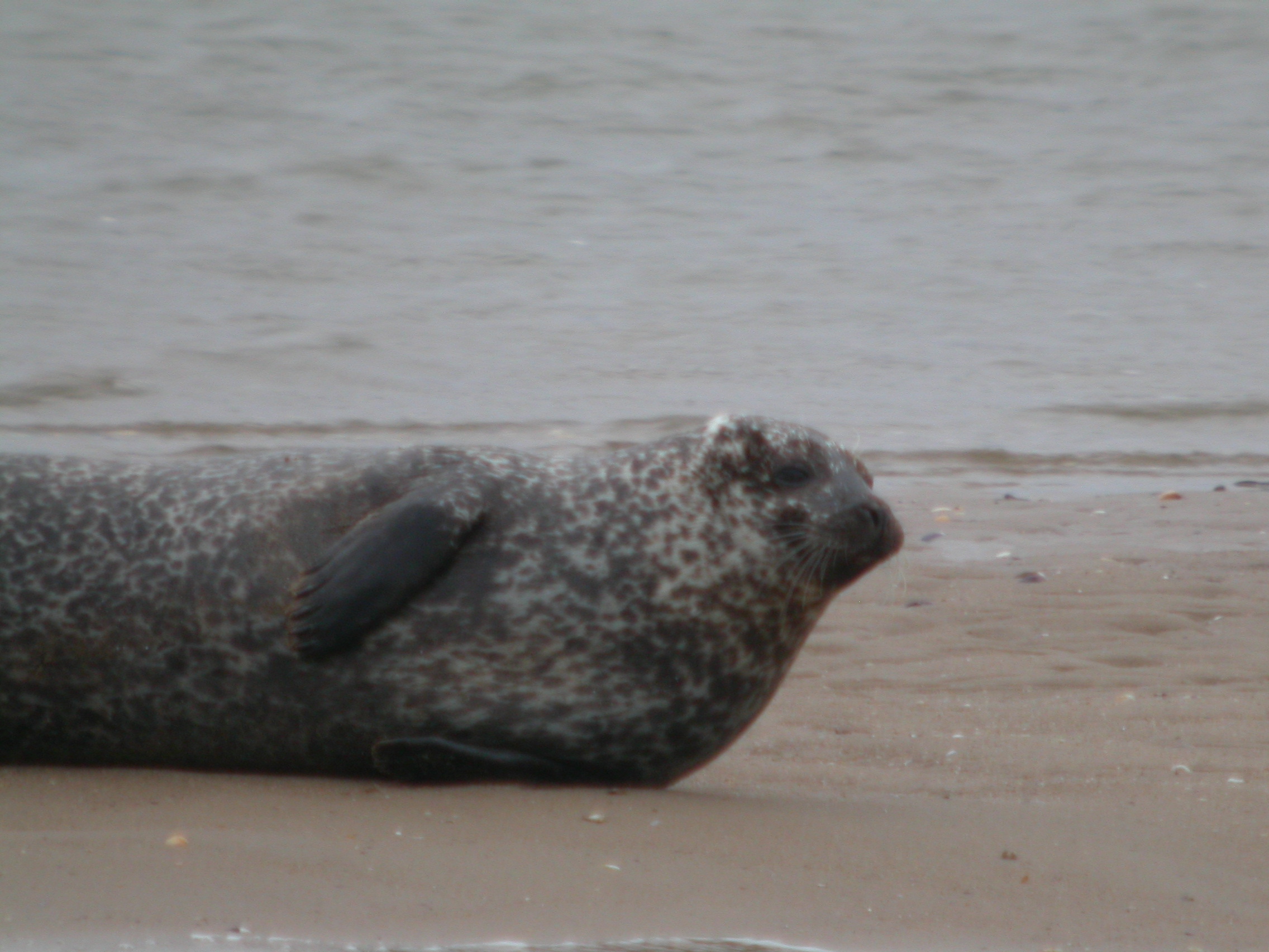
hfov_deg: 12.8
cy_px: 476
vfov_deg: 9.6
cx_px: 634
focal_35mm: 154
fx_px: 5646
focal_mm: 32
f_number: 5.8
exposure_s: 1/29.4
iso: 100
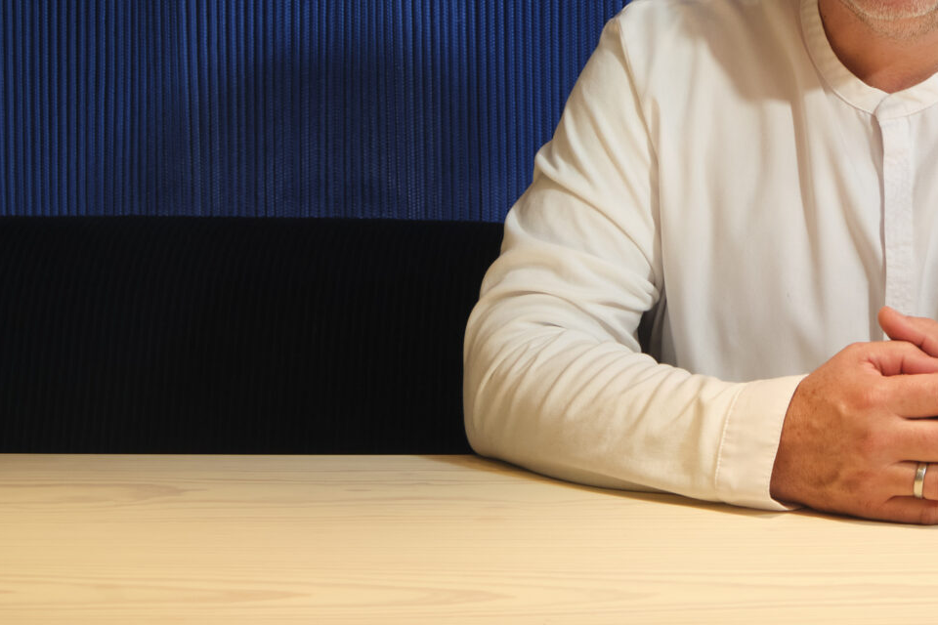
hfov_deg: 24.5
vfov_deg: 16.5
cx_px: 872
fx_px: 2084
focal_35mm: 80
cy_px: -88
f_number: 4
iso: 400
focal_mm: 20
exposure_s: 1/50
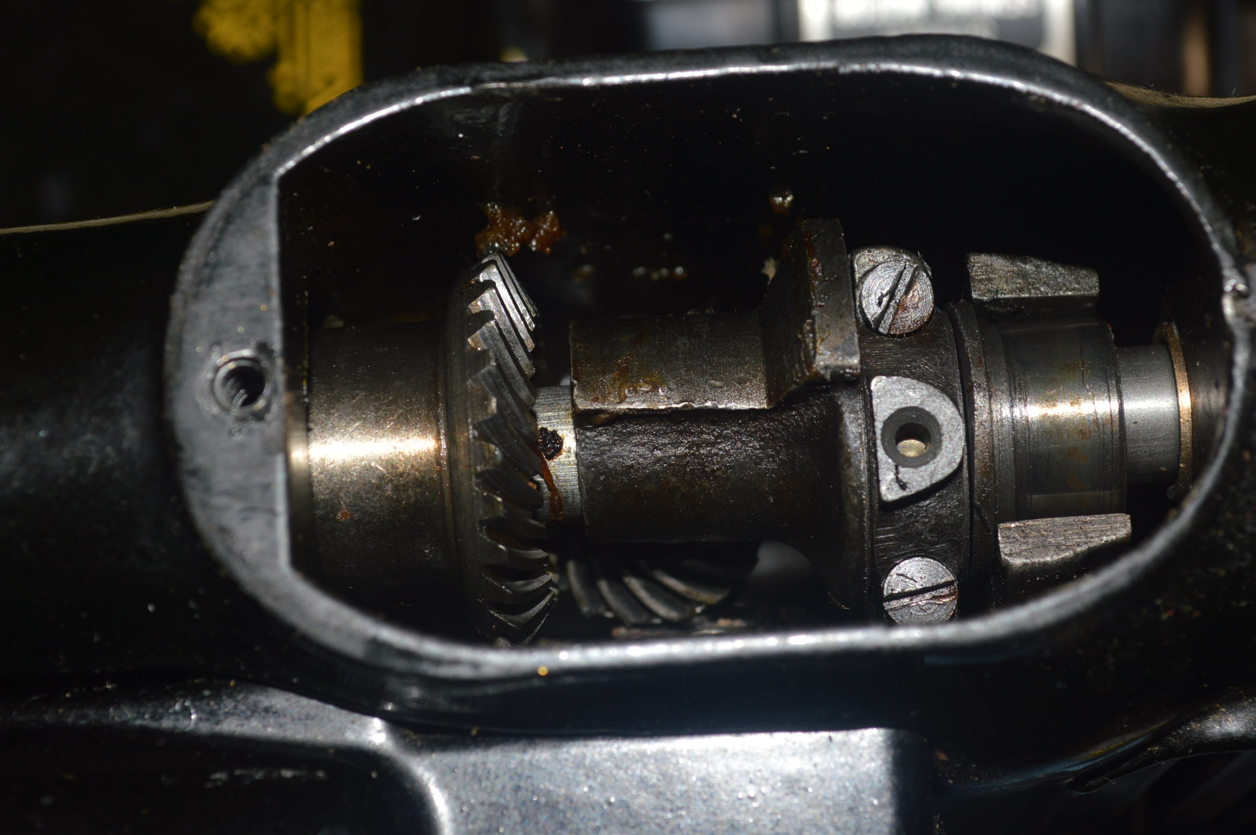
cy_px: 378
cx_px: 728
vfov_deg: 16.6
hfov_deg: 24.8
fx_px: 2858
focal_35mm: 82
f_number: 8
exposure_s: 1/60
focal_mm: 46
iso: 100
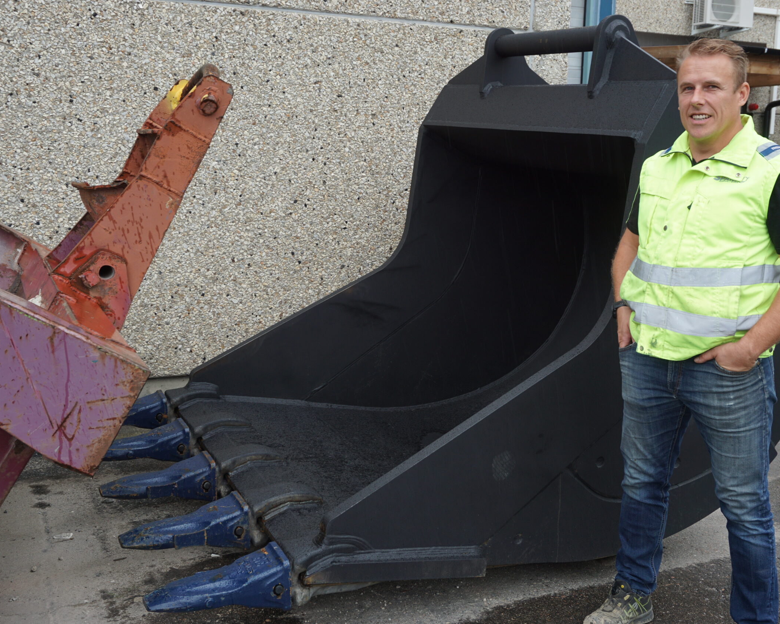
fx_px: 946
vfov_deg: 36.5
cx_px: 406
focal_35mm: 41
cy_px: 315
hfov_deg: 44.8
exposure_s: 1/60
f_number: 6.3
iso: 125
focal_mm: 24
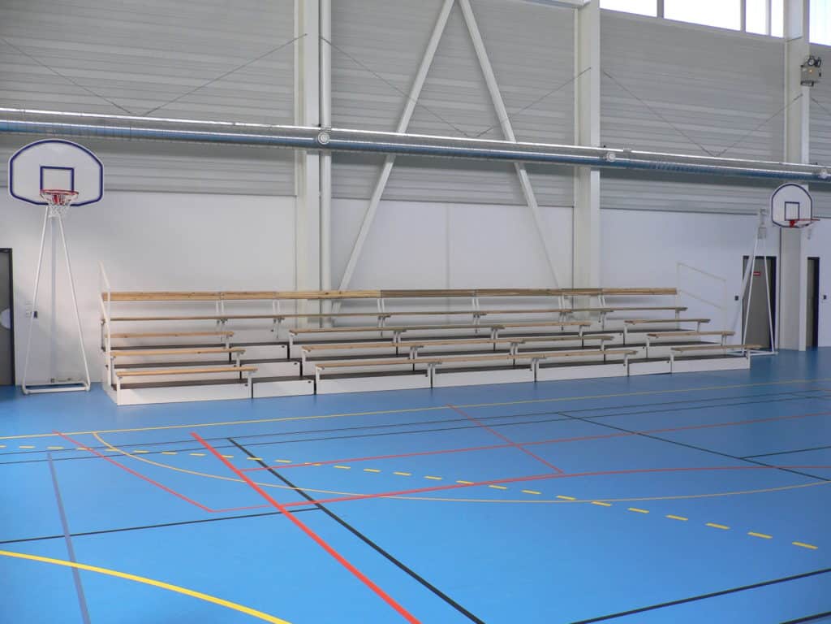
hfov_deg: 52.6
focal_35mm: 35
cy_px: 312
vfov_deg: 40.7
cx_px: 416
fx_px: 840
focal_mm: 5.8
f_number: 2.8
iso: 80
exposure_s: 1/100
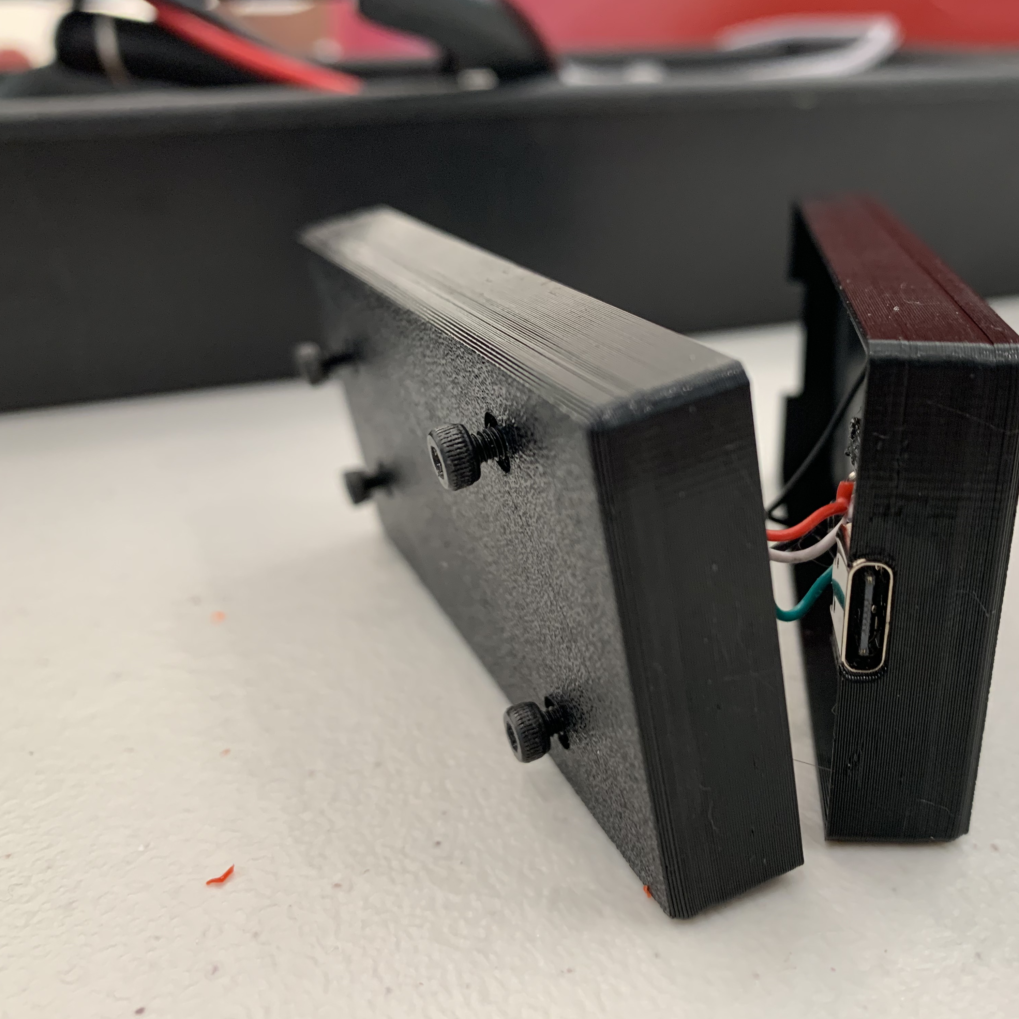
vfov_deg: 52.5
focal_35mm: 31
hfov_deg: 52.0
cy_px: 508
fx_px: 1032
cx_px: 634
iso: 125
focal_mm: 4.25
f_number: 1.8
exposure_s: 1/60
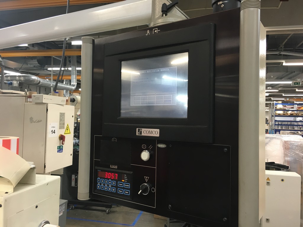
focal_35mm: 29
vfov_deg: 48.2
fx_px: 254
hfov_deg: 61.7
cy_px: 114
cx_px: 152
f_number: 2.2
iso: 100
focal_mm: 4.15
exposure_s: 1/33
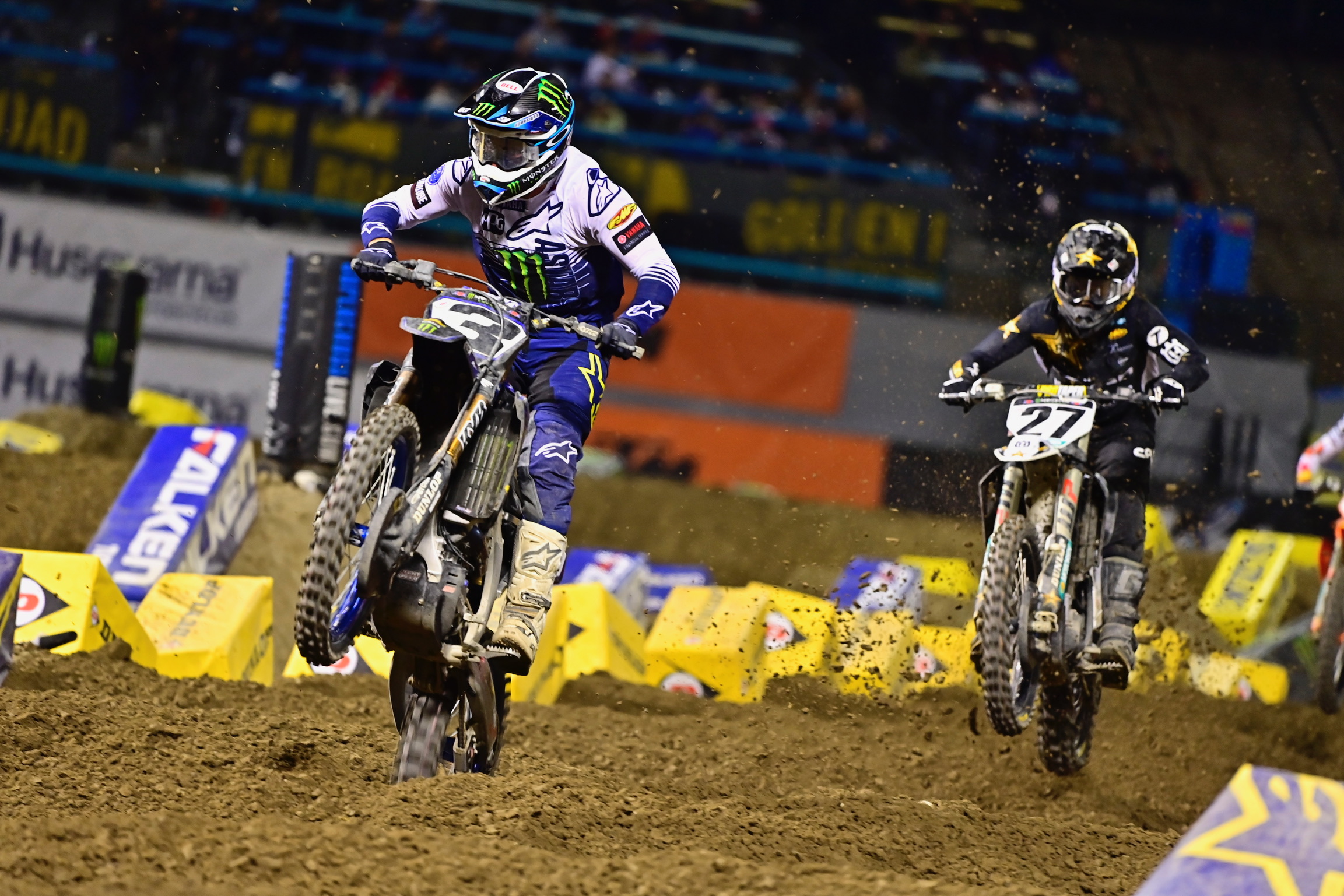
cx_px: 672
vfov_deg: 4.6
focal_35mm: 300
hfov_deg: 6.9
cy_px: 448
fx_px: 11200
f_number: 4
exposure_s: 1/800
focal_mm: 300
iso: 2000
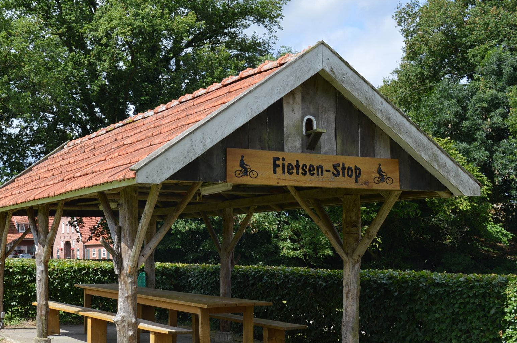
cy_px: 147
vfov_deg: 24.5
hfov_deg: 35.8
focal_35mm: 55
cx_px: 154
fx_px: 789
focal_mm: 22
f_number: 7.1
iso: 100
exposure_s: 1/200
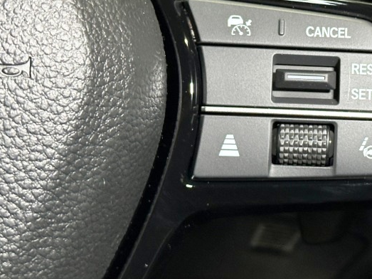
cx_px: 303
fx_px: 1010
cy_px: 78
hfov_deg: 20.6
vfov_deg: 15.7
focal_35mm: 94
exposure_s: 1/40
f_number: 1.78
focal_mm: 6.86
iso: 400
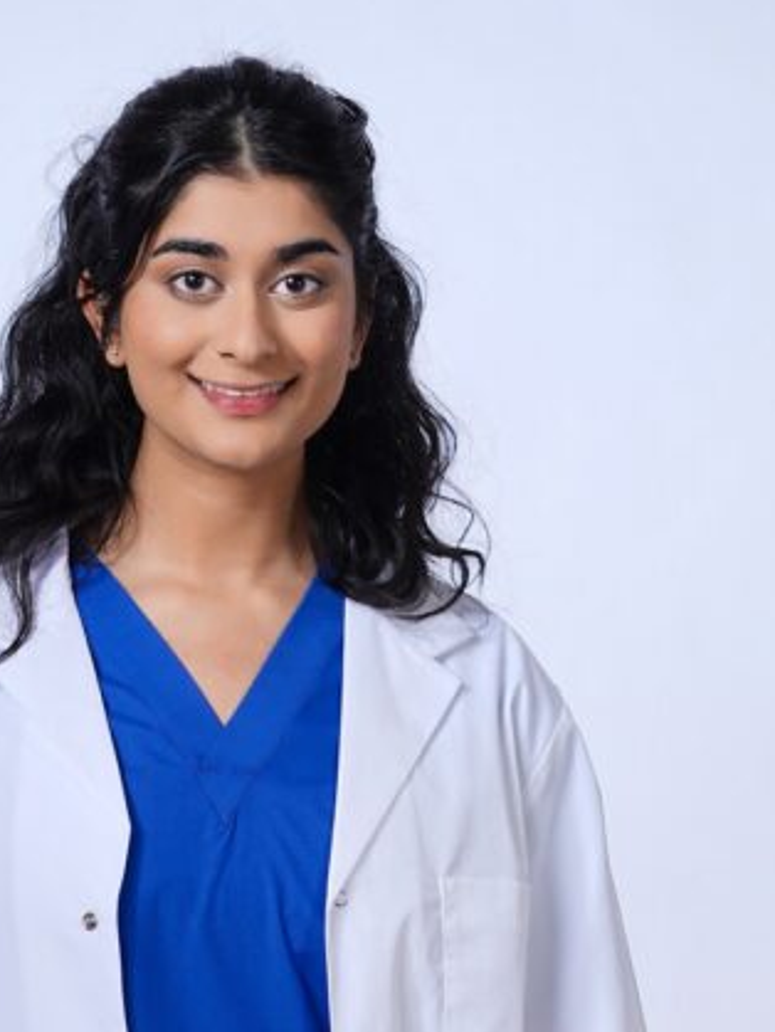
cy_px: 1091
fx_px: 5964
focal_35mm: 200
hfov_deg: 7.4
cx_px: 211
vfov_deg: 9.8
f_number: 4
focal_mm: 85
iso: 80
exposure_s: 1/125
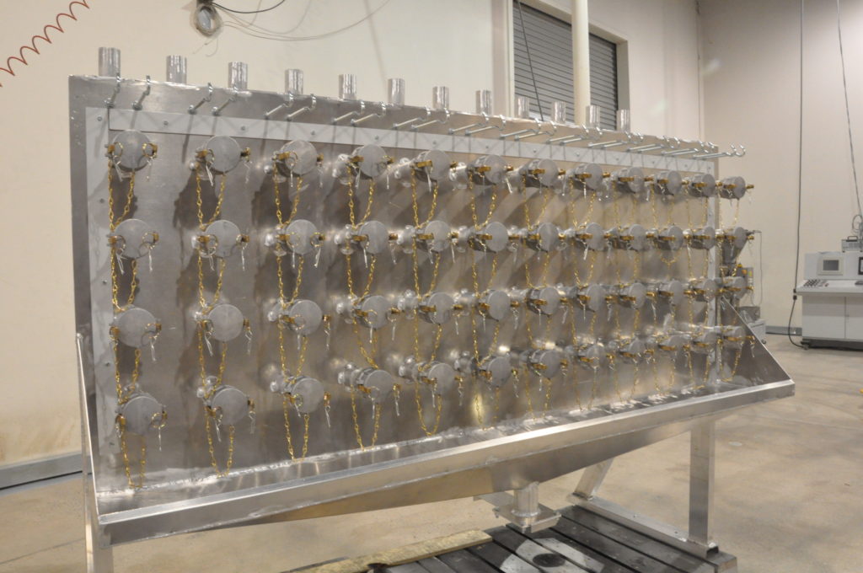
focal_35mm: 27
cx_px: 432
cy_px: 286
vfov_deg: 47.8
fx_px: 646
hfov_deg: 67.4
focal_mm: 18
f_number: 16
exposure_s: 1/13
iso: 3200
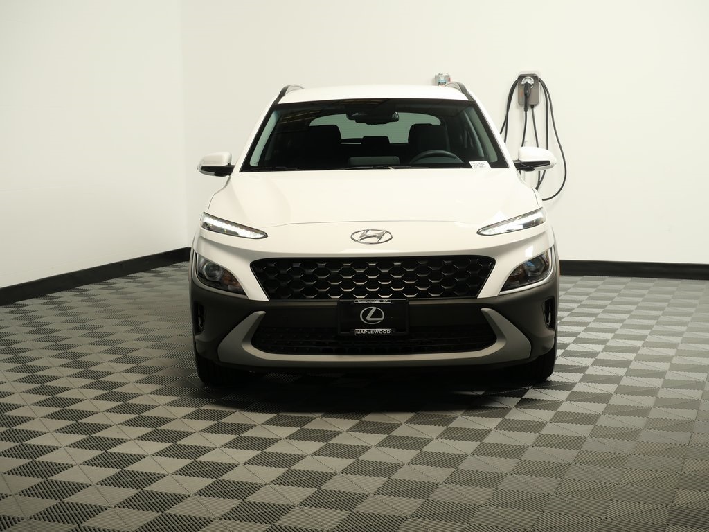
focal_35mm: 50
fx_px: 1024
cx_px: 354
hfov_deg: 38.2
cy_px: 266
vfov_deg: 29.1
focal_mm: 25
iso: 250
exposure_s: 1/200
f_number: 6.3
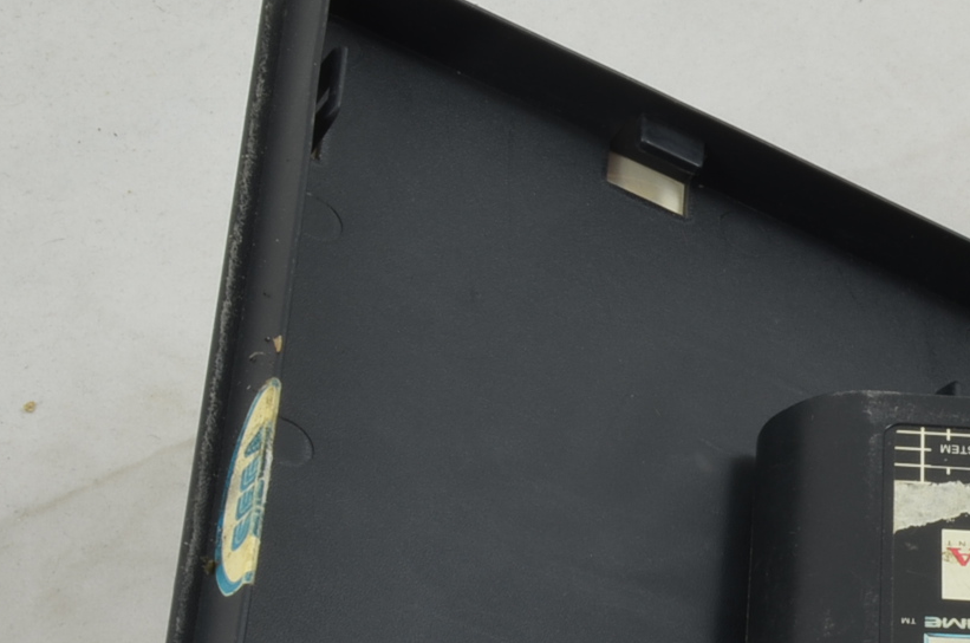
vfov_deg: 7.6
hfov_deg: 11.1
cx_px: 1287
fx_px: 4841
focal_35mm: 180
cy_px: 531
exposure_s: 1.3
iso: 100
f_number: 20
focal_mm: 40
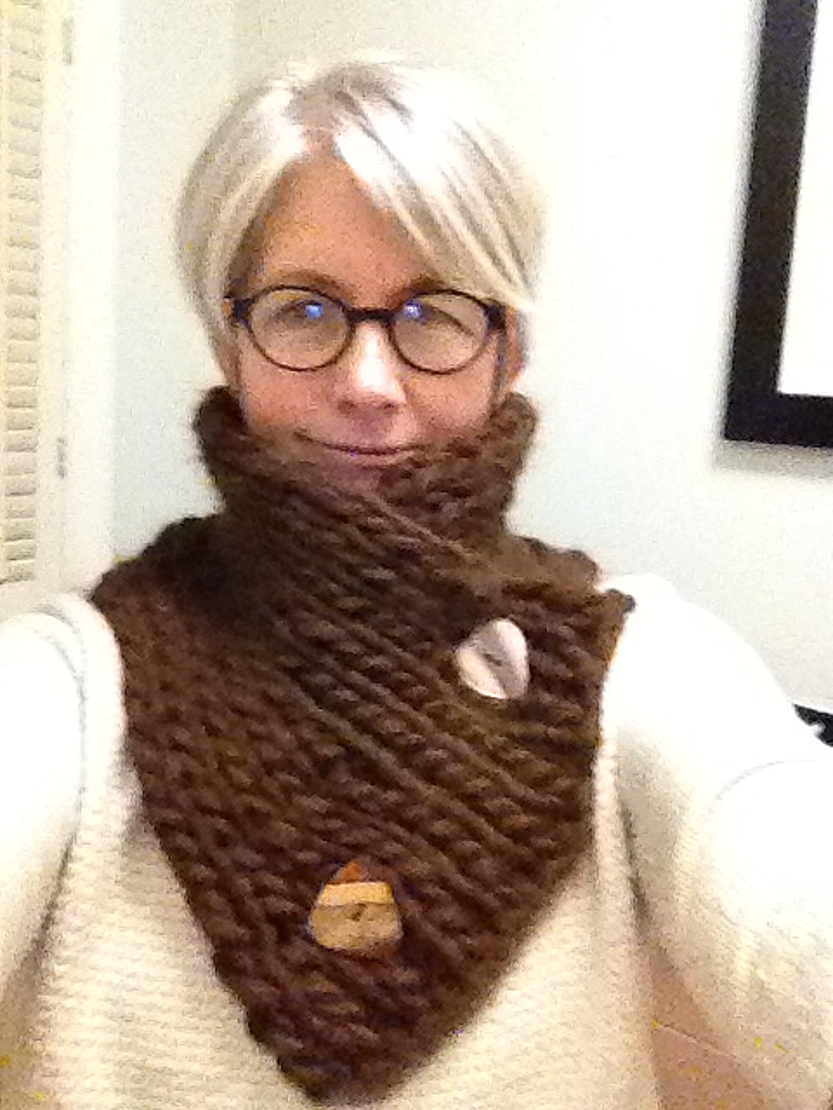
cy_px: 555
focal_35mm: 35
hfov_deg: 40.7
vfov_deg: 52.6
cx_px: 416
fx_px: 1123
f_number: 2.4
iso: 1600
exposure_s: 1/24
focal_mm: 1.85
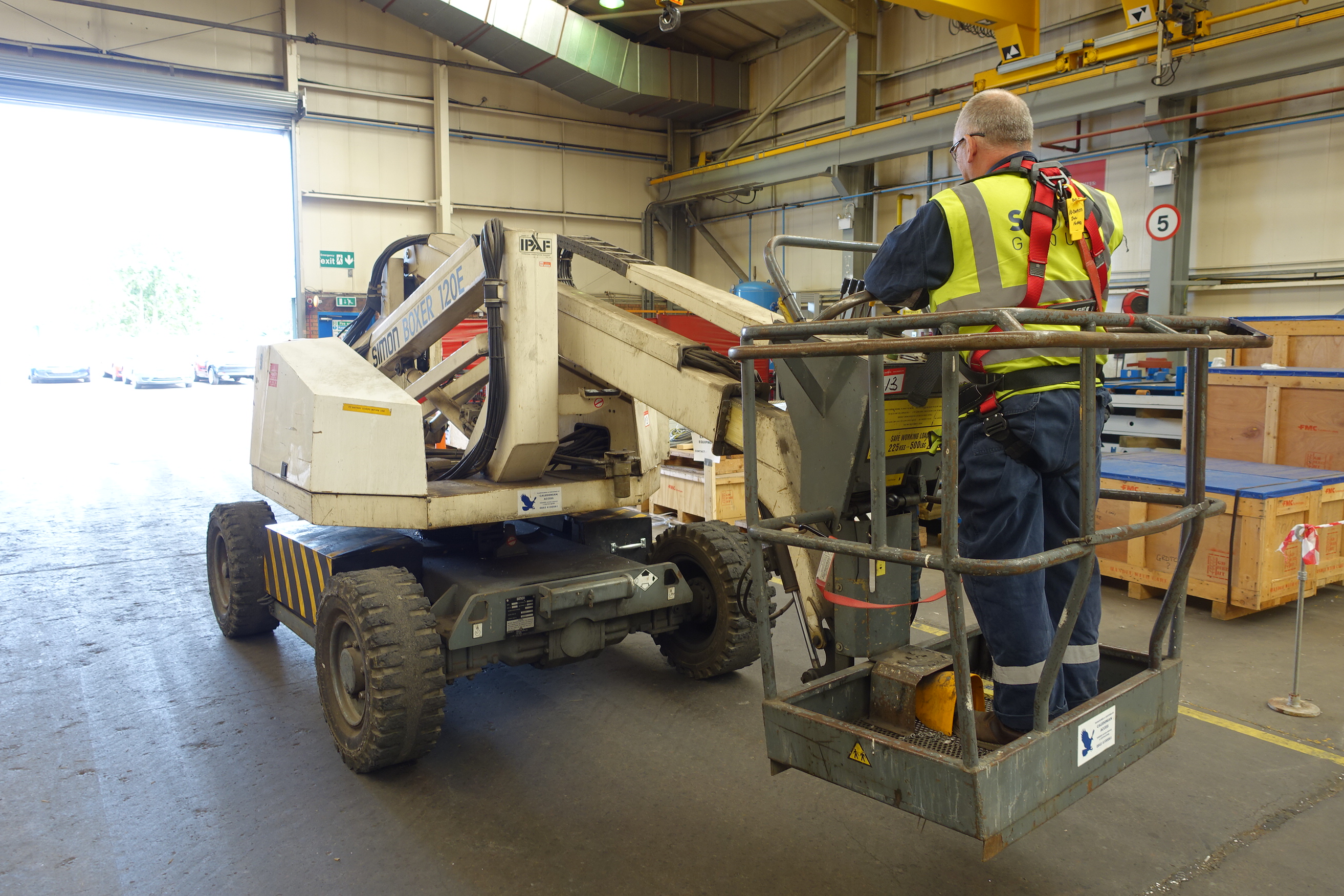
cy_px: 431
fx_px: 933
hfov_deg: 71.5
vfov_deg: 51.3
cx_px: 659
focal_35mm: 25
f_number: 2.8
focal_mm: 8.8
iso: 125
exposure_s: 1/30
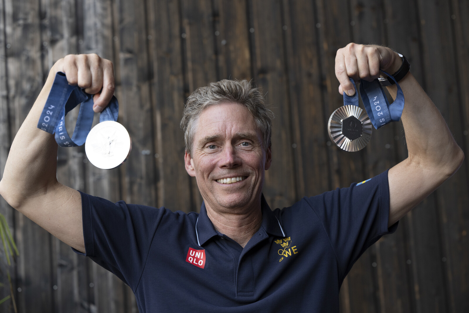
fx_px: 912
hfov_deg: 28.8
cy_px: 156
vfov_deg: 19.5
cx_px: 234
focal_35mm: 70
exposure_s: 1/400
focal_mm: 70
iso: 1000
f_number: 4
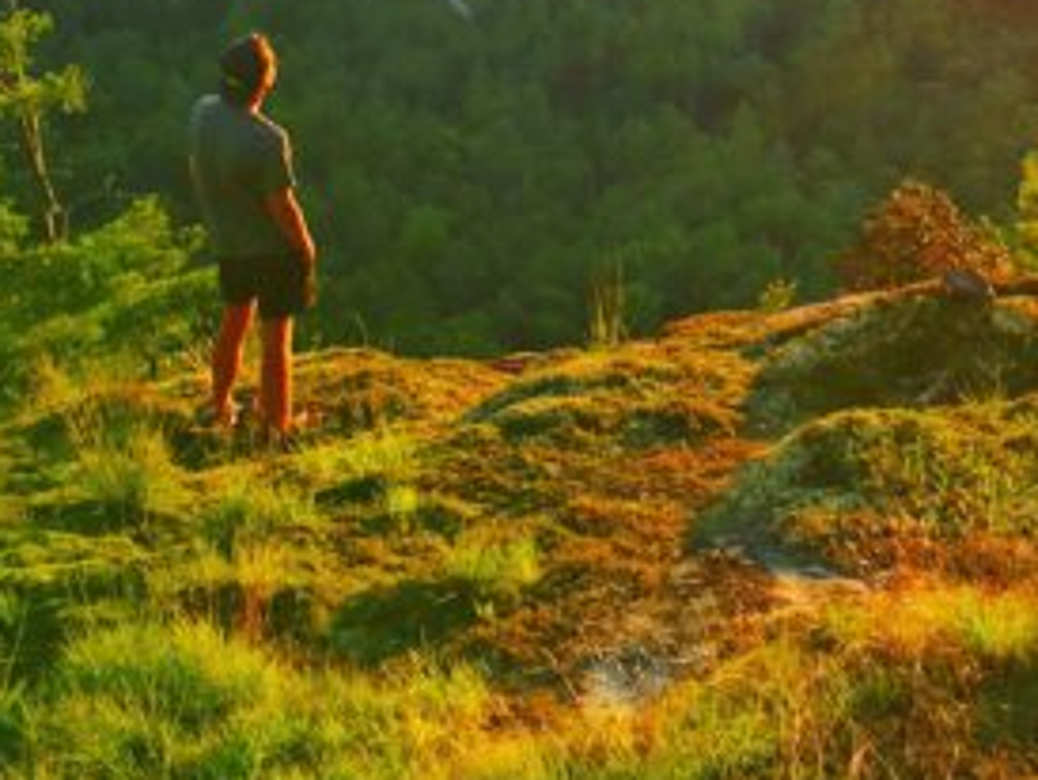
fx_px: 2221
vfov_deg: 19.1
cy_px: -93
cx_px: 818
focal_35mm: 74
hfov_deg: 25.9
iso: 25
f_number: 2.2
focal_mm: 4.15
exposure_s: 1/349
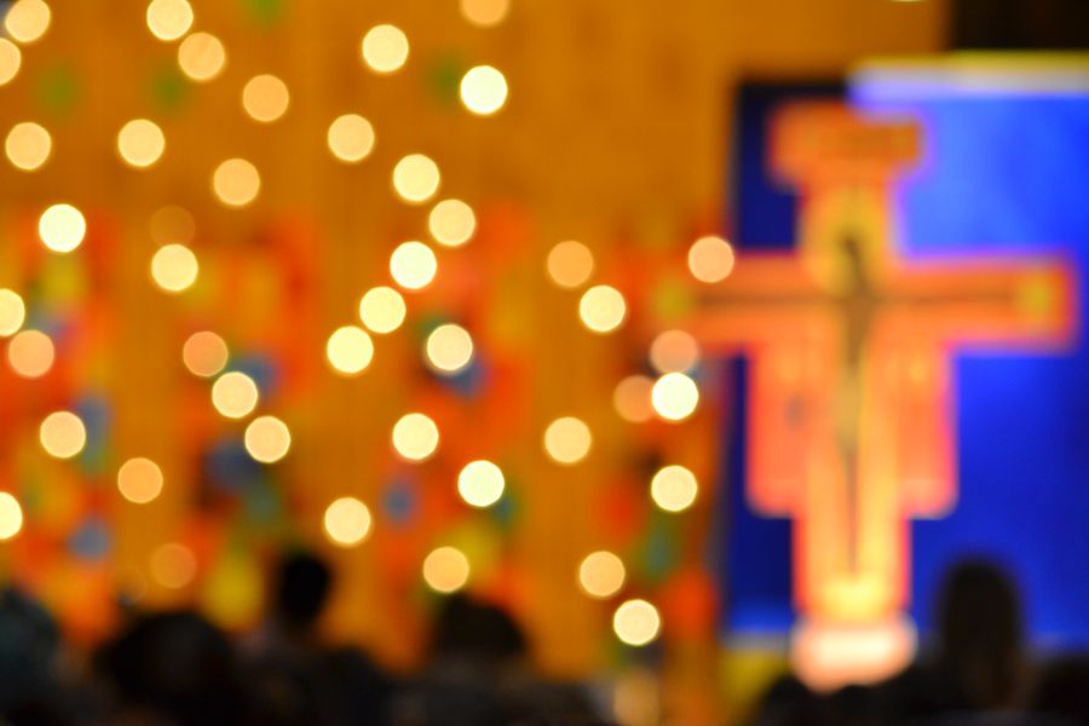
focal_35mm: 153
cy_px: 363
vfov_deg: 9.0
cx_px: 544
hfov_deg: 13.4
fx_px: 4628
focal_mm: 102
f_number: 4.8
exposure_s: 1/5
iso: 800
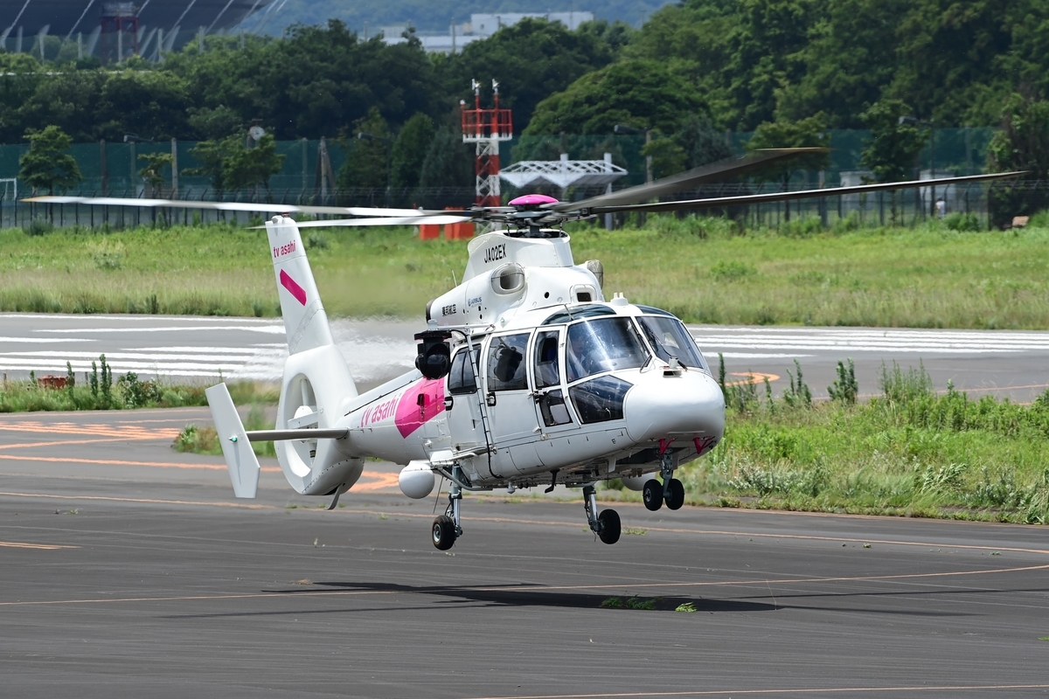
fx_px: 10489
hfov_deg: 5.7
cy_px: 350
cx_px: 524
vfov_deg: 3.8
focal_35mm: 360
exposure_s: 1/320
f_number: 8
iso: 100
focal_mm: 360
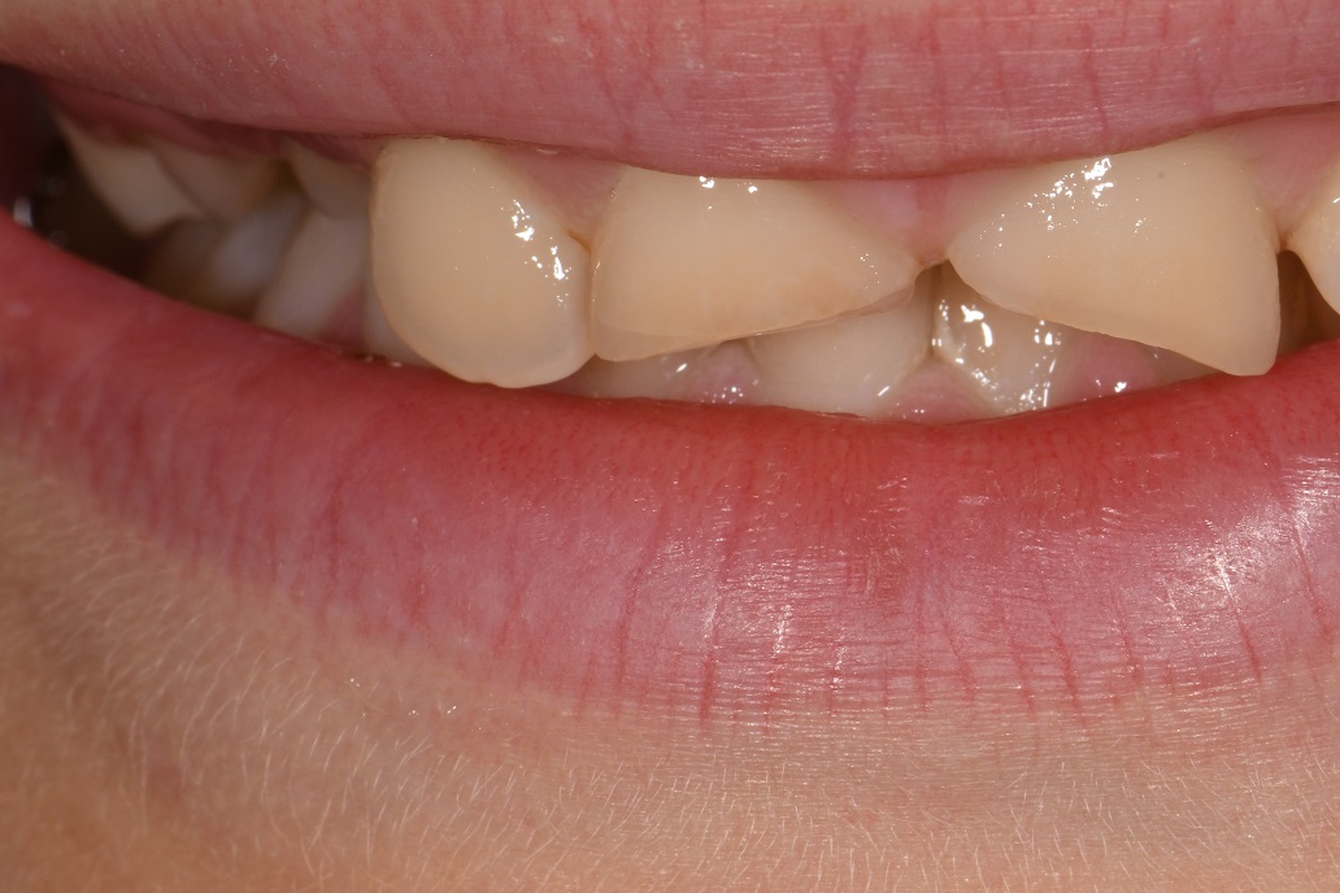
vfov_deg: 6.5
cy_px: 262
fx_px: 7816
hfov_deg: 9.8
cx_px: 967
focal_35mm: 210
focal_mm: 105
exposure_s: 1/160
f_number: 32
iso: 200
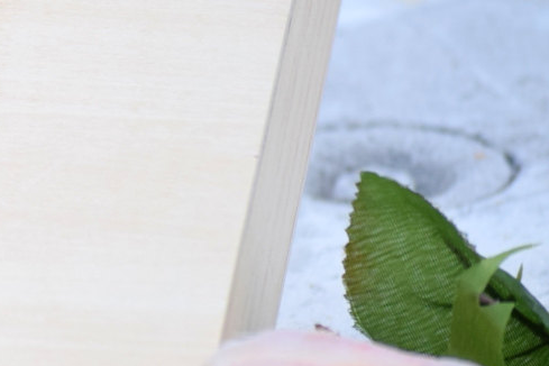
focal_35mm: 506
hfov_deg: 4.1
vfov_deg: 2.7
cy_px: 103
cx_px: -251
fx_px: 7716
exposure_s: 1/1000
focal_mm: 110
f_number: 5
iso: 800
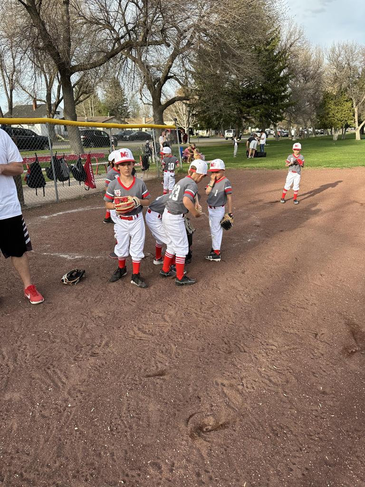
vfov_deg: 71.6
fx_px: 337
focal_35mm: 24
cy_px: 244
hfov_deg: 56.8
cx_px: 182
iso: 80
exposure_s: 1/1009
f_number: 1.78
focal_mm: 6.86
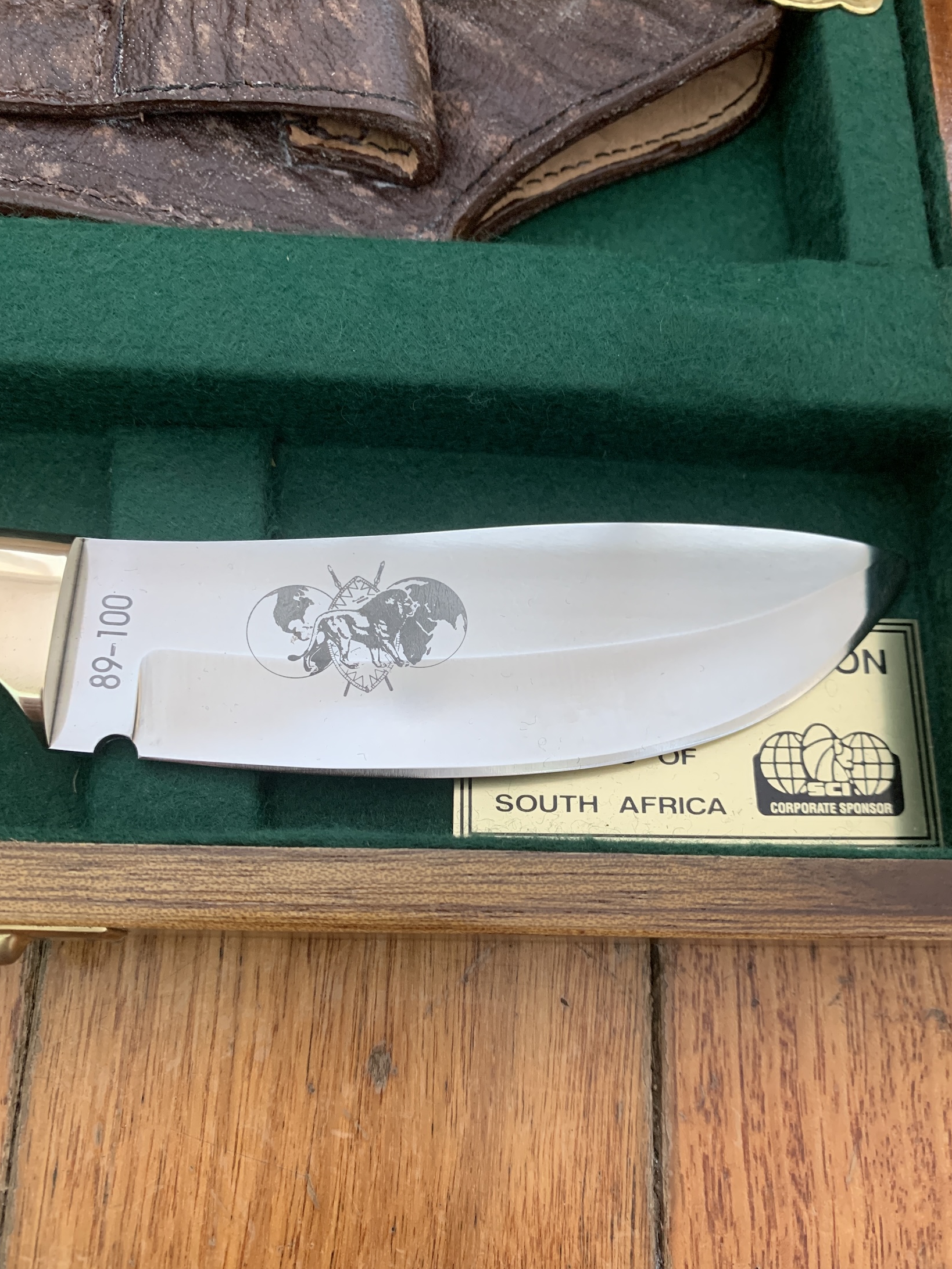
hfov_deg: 51.3
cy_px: 649
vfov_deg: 65.3
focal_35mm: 27
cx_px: 489
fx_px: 990
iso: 200
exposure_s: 1/60
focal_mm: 4.25
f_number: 1.8
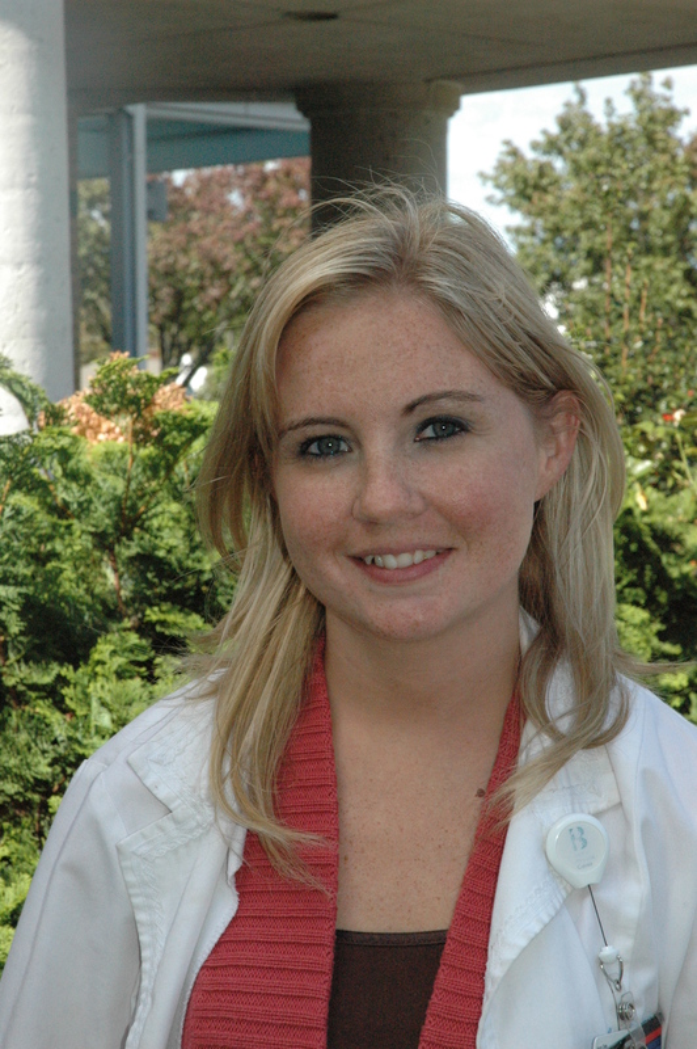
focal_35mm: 93
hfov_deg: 14.7
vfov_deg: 21.9
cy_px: 524
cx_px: 348
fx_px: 2705
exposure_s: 1/500
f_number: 14
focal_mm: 62
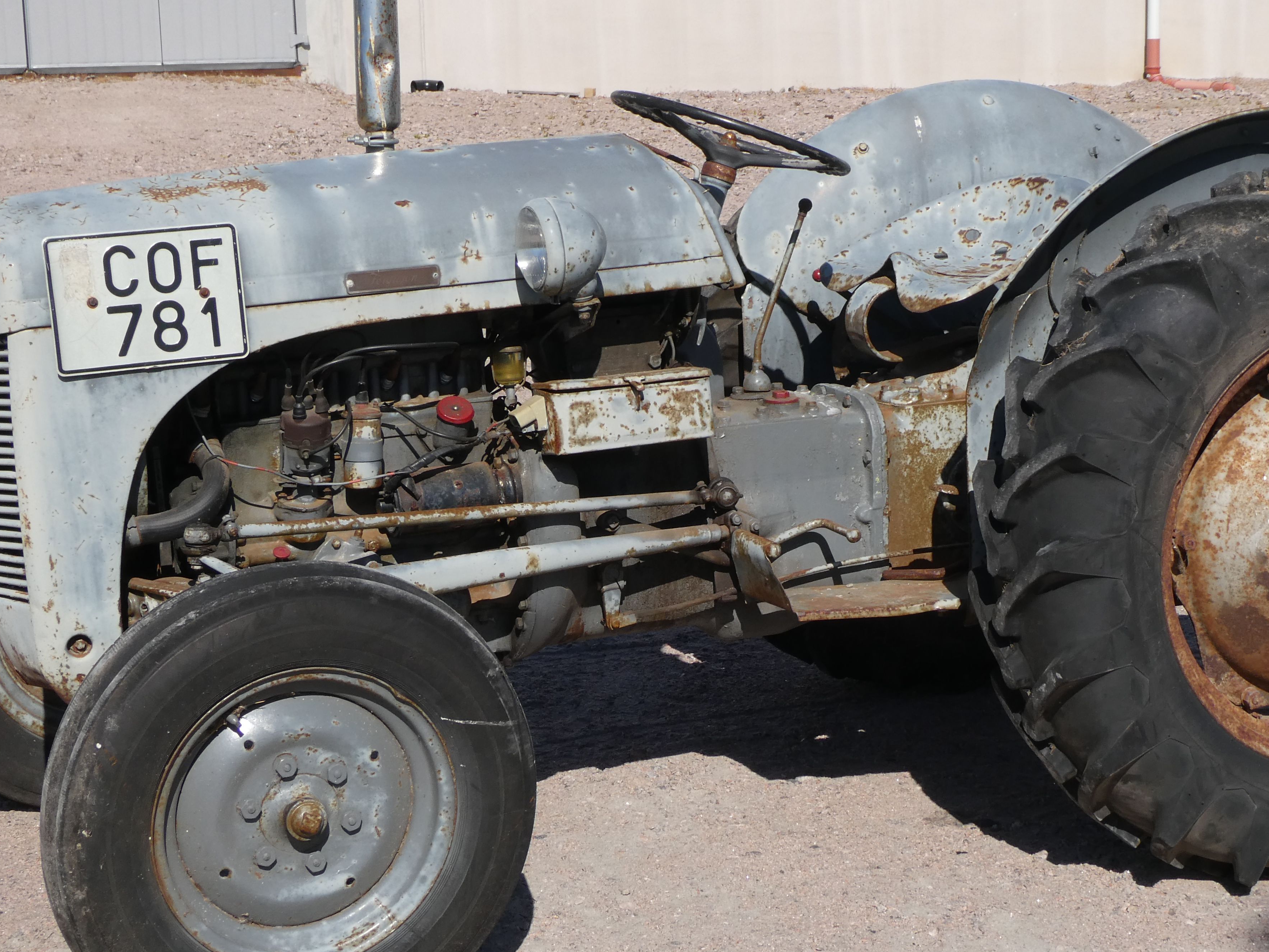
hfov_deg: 24.7
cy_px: 518
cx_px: 774
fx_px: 2896
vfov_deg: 18.7
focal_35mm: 79
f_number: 4.1
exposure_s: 1/1000
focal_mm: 9.6
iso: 80
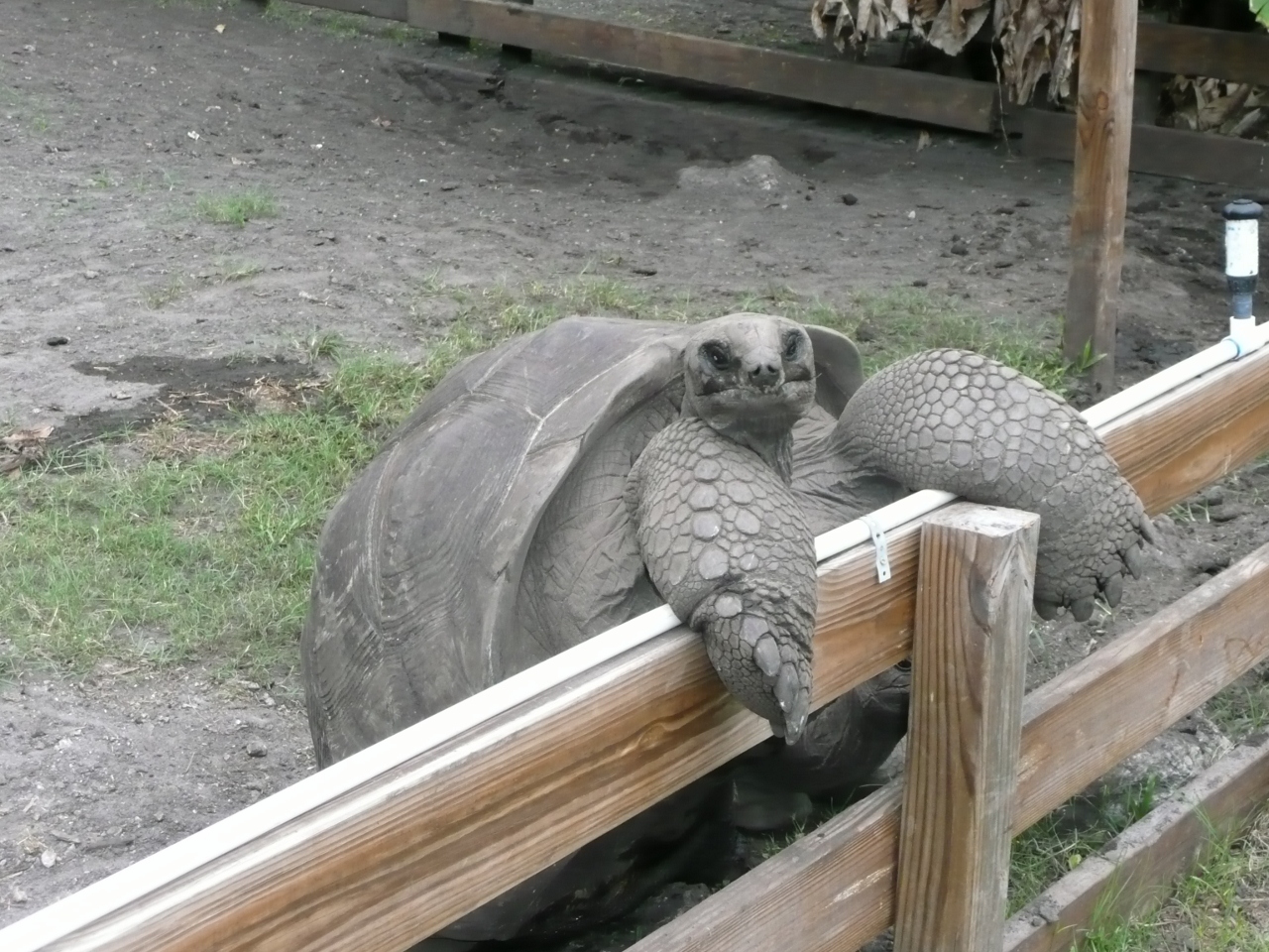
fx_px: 2273
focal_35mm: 62
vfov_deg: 23.7
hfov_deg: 31.2
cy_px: 476
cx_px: 634
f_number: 4.5
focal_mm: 10.2
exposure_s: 1/30
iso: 250
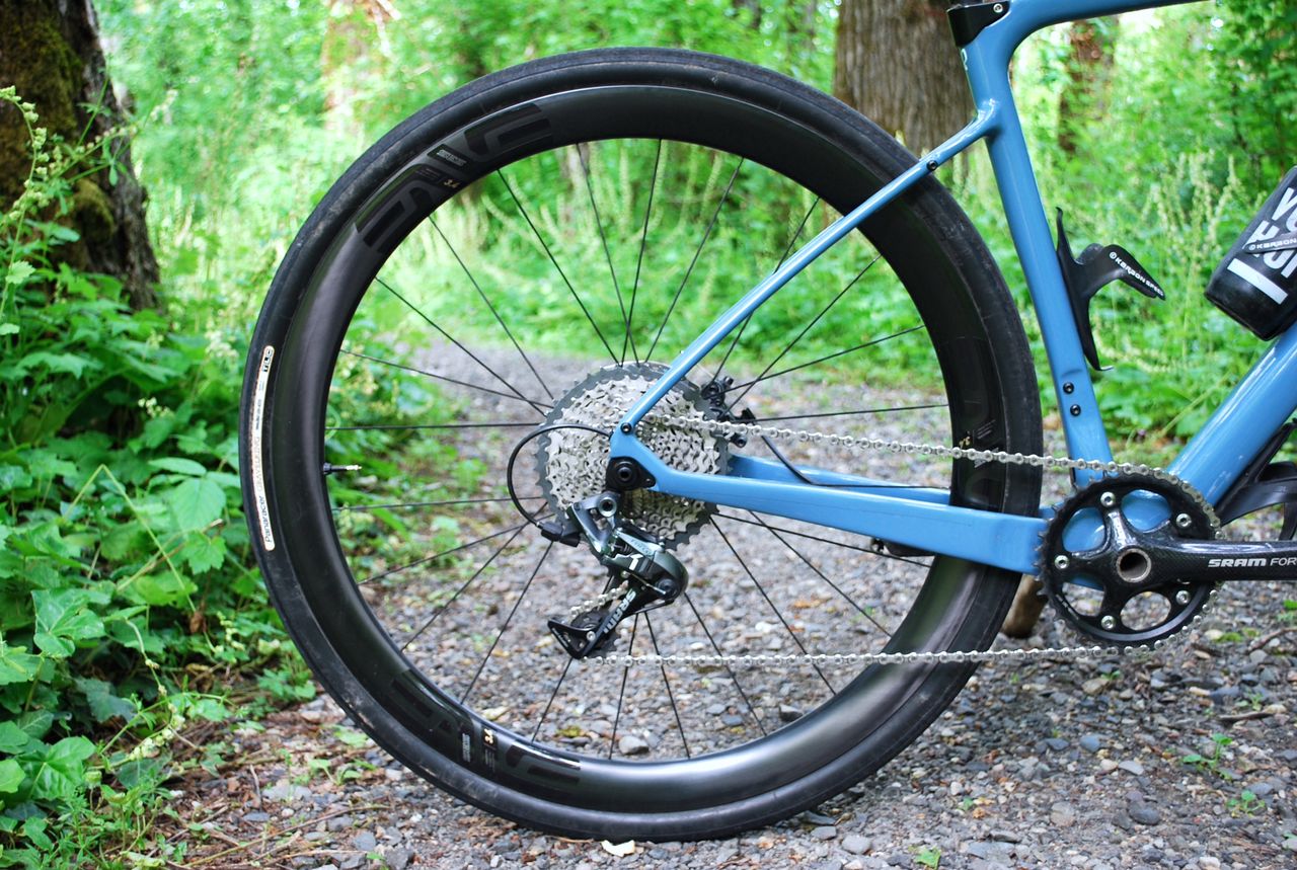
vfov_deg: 30.0
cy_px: 435
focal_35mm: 45
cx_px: 648
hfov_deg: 43.5
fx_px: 1624
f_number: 4.8
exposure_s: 1/30
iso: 200
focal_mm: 30
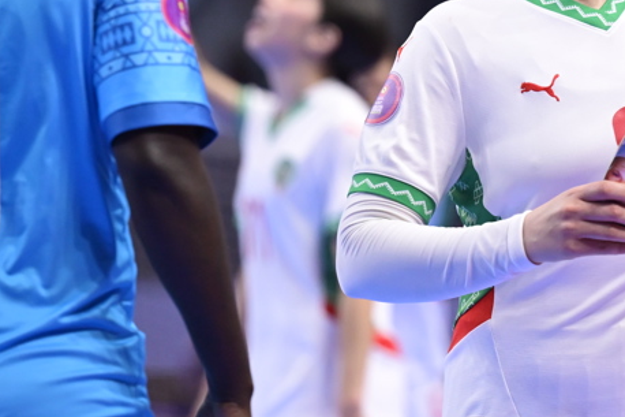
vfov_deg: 3.5
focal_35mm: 393
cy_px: 37
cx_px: 655
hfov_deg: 5.2
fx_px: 6820
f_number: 2.8
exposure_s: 1/1000
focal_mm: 150
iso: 3200
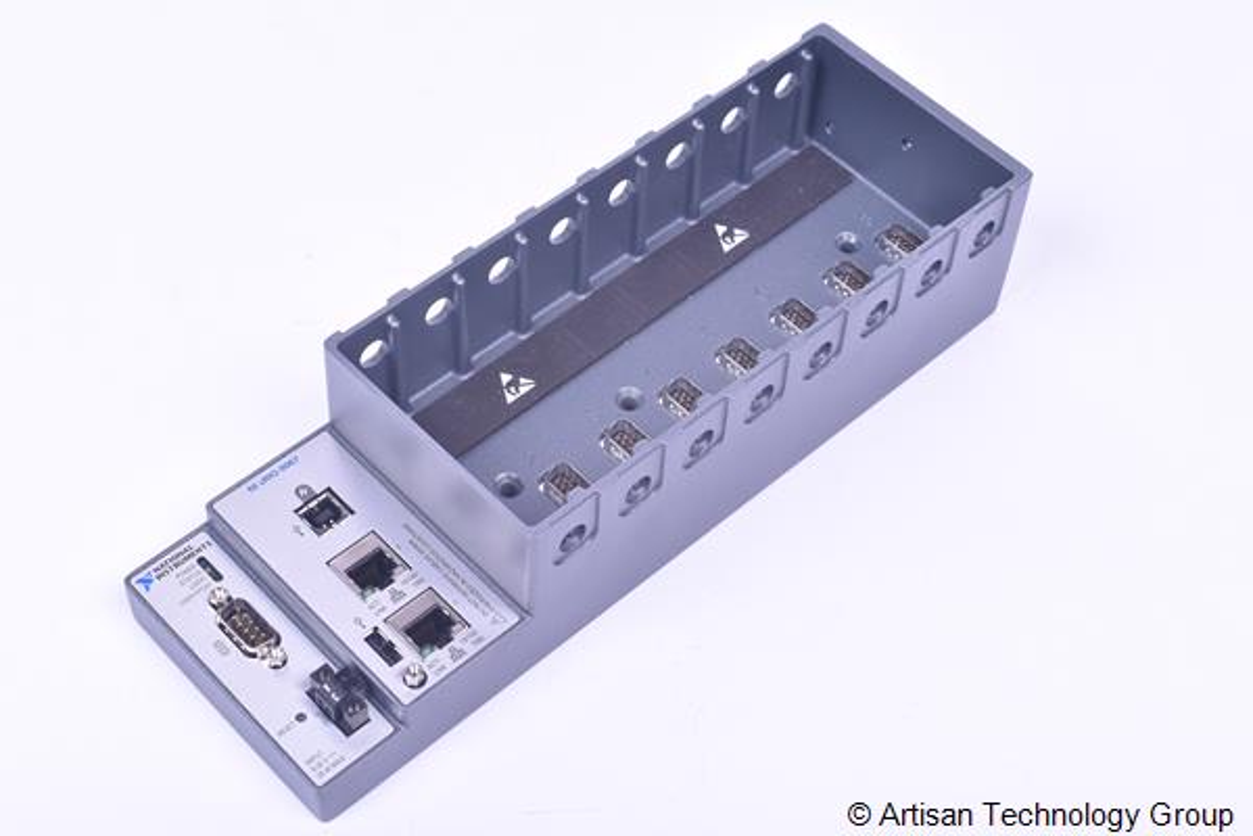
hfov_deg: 37.9
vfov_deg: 25.8
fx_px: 1827
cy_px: 418
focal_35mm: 52
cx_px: 626
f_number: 10
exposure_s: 1/200
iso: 200
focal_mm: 35
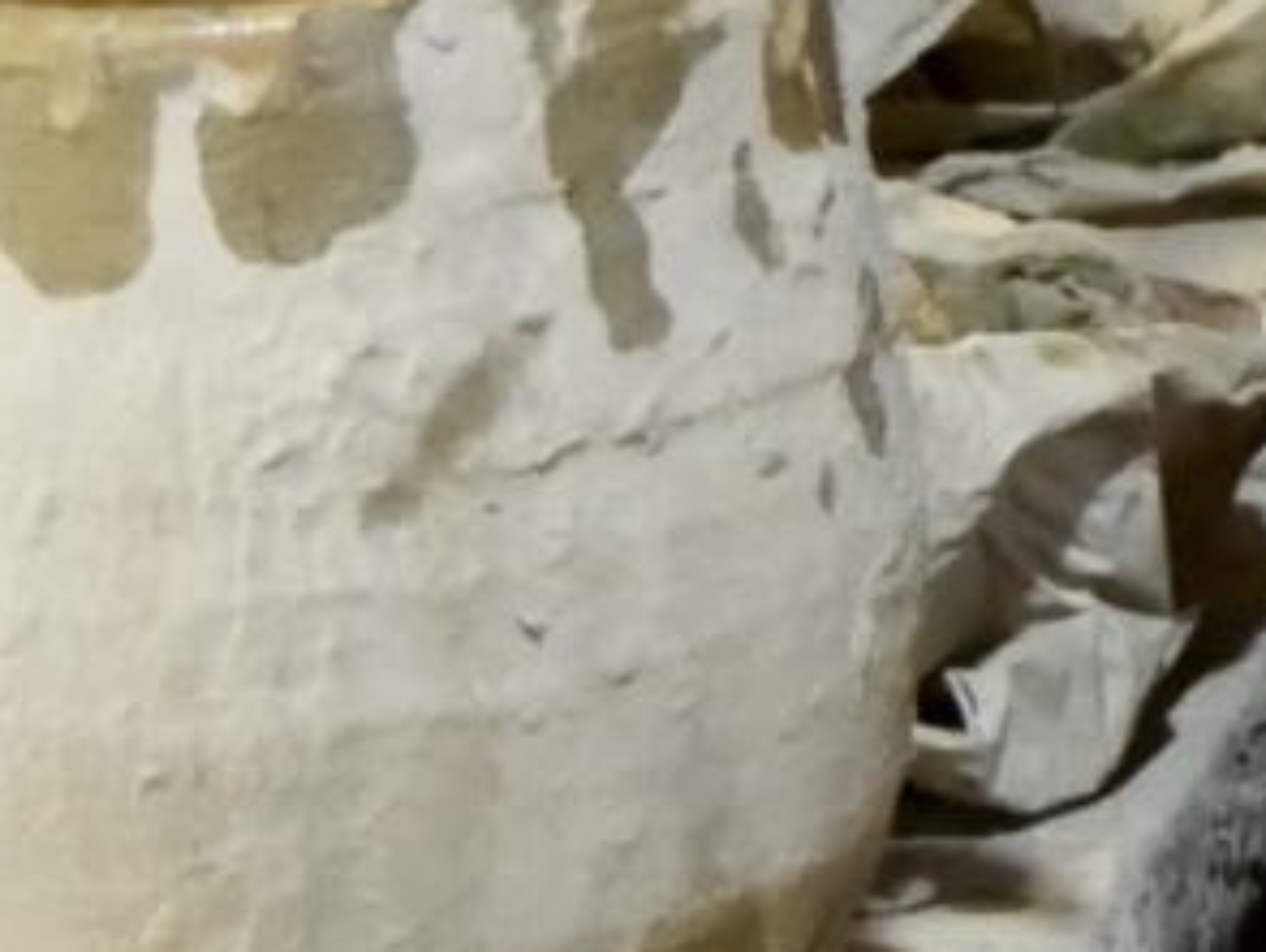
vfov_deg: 3.8
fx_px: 14275
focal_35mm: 390
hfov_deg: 4.9
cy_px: -1120
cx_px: 3329
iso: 2500
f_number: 4.3
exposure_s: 1/60
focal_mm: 28
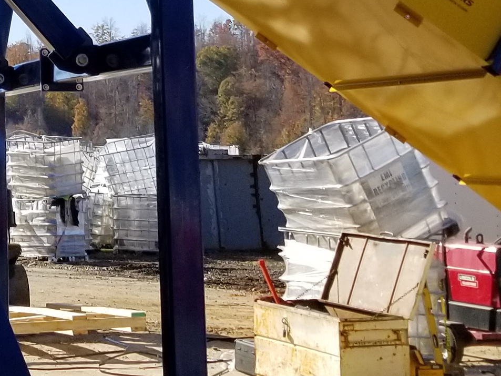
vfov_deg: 12.9
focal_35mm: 110
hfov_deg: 17.0
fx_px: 1592
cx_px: -114
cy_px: -144
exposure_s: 1/1880
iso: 50
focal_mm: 4.3
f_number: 1.7
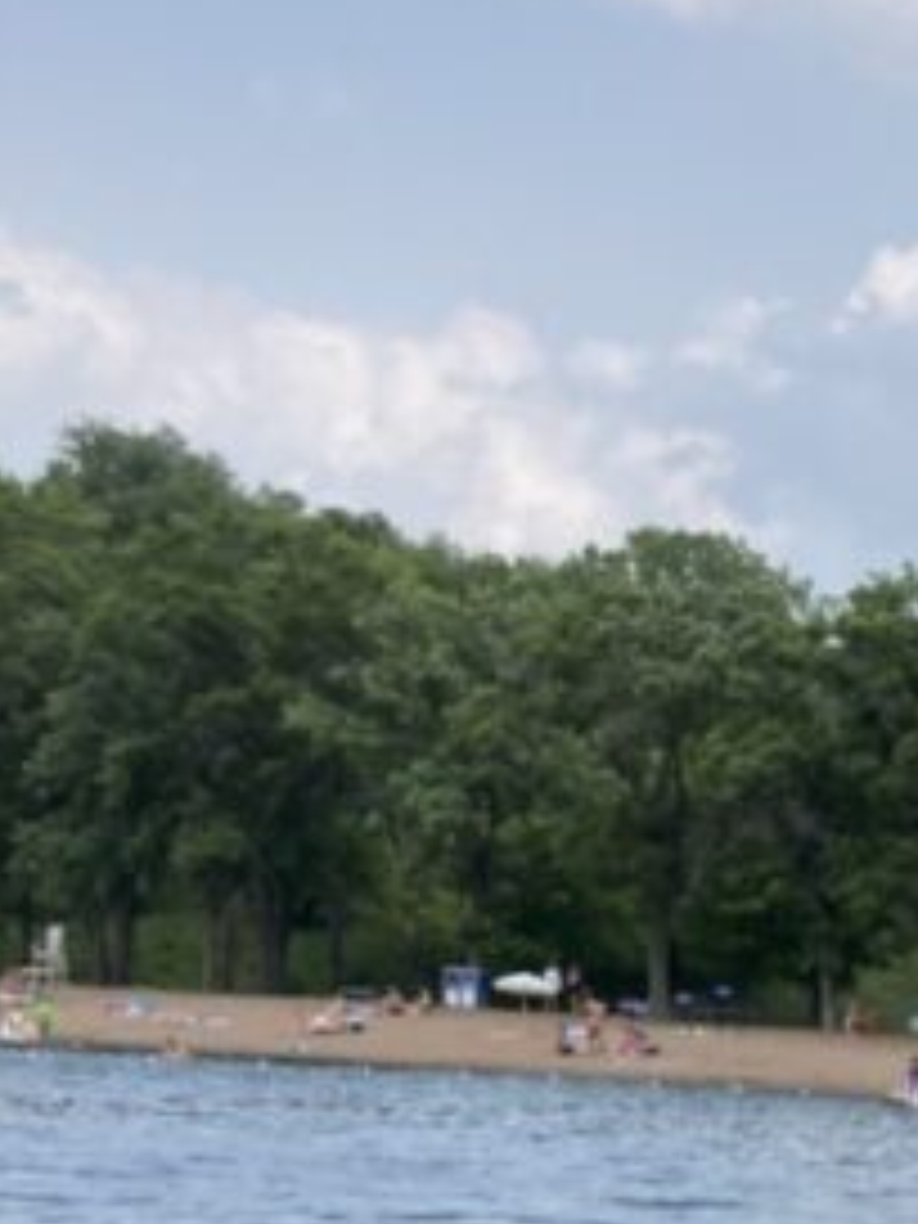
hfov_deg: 13.2
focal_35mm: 101
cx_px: 1640
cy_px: 1674
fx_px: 3571
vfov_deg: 17.9
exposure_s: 1/1389
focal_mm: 3.99
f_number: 1.8
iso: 20
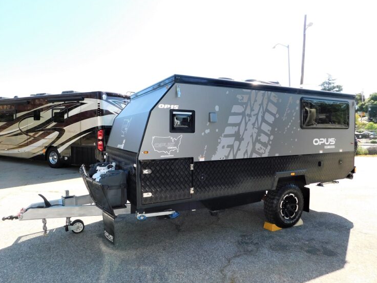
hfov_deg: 71.6
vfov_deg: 56.8
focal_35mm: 24
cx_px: 184
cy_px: 141
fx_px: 261
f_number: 3
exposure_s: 1/500
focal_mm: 4
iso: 125
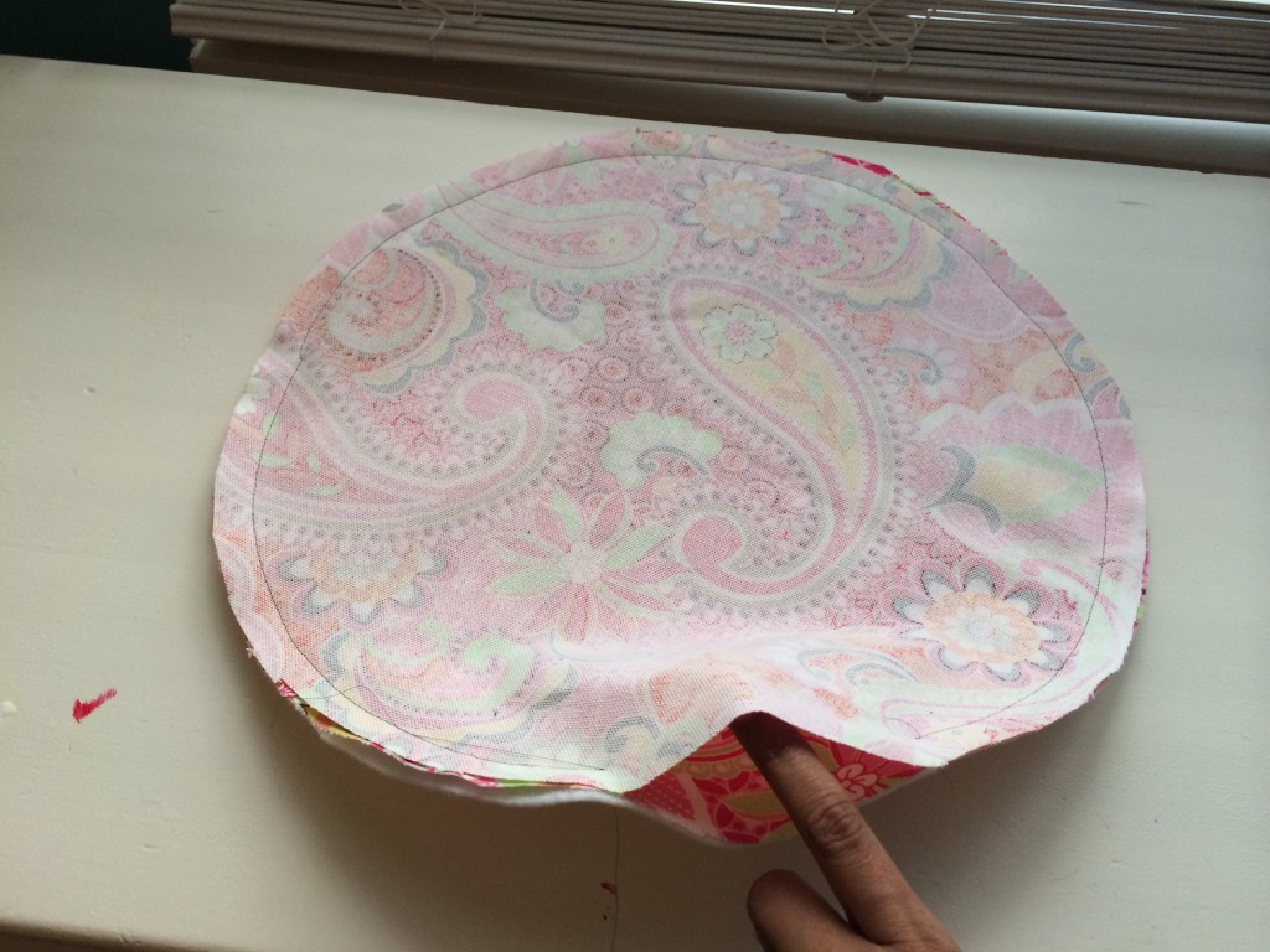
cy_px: 476
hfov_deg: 60.0
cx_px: 635
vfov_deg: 46.8
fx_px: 1101
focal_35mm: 30
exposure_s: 1/30
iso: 80
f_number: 2.2
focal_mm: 4.12
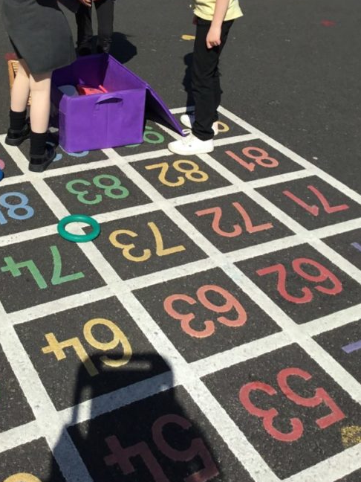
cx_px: 115
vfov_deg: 38.2
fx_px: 681
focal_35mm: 49
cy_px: 136
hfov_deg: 29.4
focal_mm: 3.3
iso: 25
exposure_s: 1/2551
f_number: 2.4
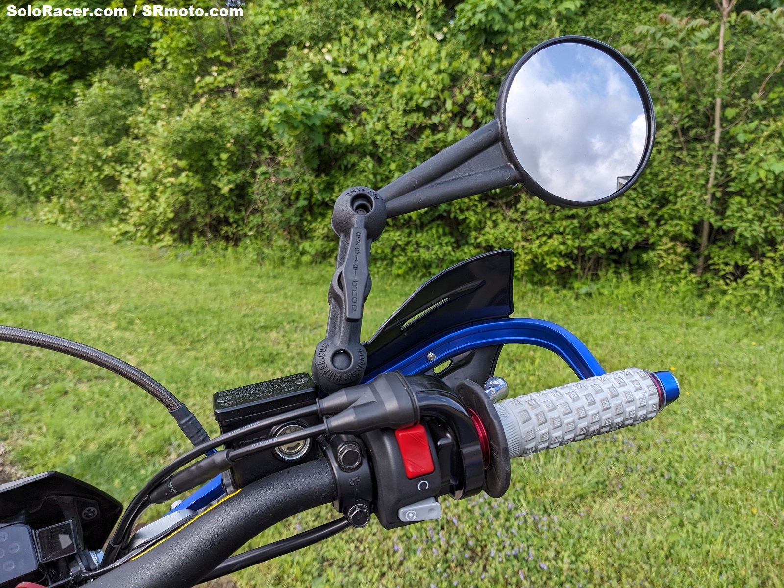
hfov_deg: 65.3
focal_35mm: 27
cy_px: 294
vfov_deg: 51.4
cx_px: 392
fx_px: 612
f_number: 1.73
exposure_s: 1/835
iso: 37
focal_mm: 4.38
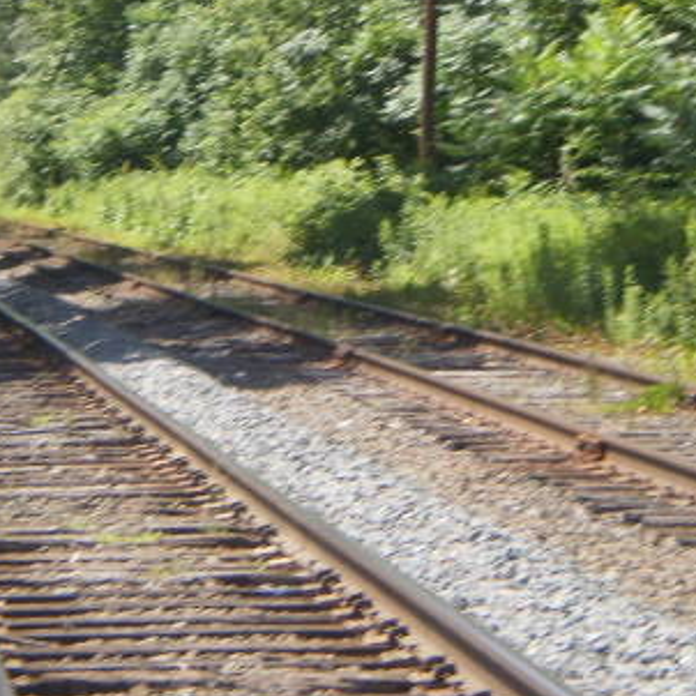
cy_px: 191
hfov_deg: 8.6
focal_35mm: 202
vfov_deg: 8.7
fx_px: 4595
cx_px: 159
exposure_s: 1/125
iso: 64
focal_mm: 18.9
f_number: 5.9
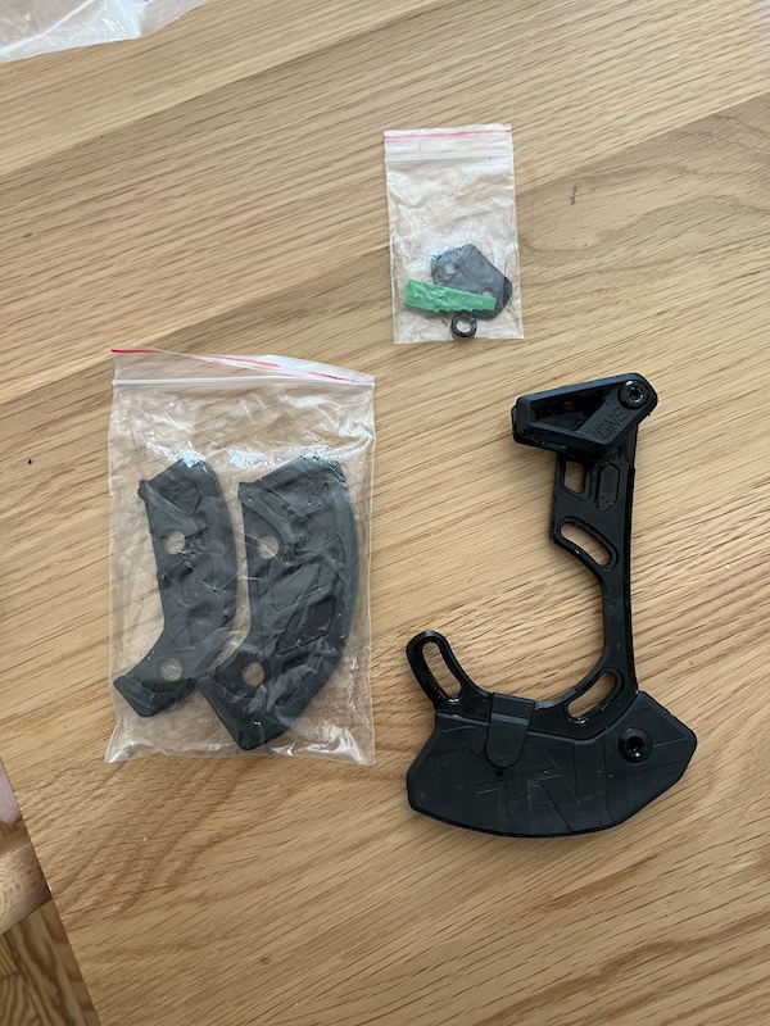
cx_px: 385
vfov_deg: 67.3
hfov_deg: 53.1
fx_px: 771
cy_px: 513
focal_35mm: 26
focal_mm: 5.7
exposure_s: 1/87
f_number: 1.5
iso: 125
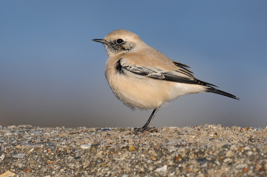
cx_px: 134
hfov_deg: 2.8
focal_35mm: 750
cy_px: 88
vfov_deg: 1.8
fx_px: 5556
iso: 200
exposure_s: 1/1250
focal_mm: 500
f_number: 5.6
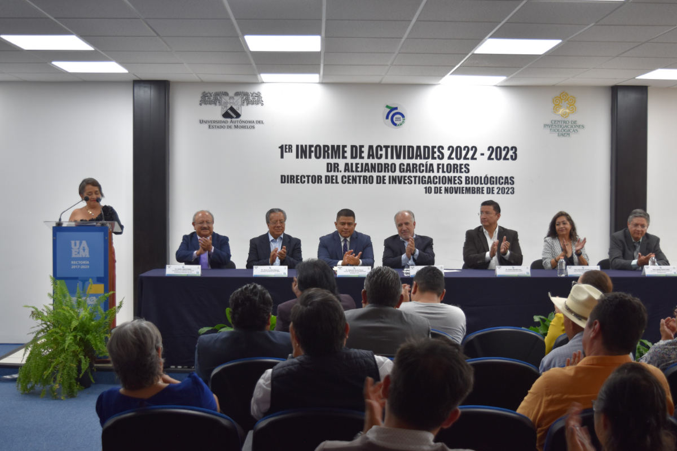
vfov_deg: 31.2
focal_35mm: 43
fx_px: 808
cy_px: 226
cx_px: 338
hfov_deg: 45.4
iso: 400
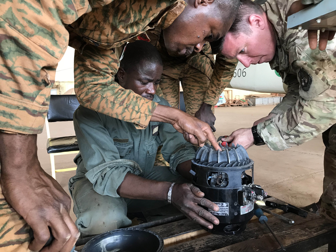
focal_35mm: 28
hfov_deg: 63.4
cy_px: 126
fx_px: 272
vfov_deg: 49.7
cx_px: 168
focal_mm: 3.99
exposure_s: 1/25
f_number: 1.8
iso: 40
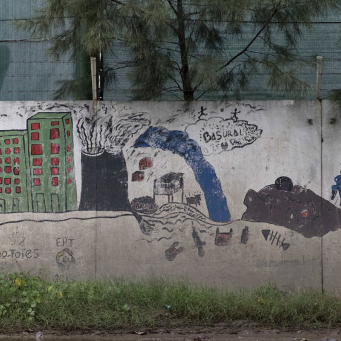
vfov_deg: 15.8
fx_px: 1226
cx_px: 167
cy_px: 148
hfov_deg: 15.8
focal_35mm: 110
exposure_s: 1/250
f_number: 5.6
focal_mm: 48.4
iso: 1250
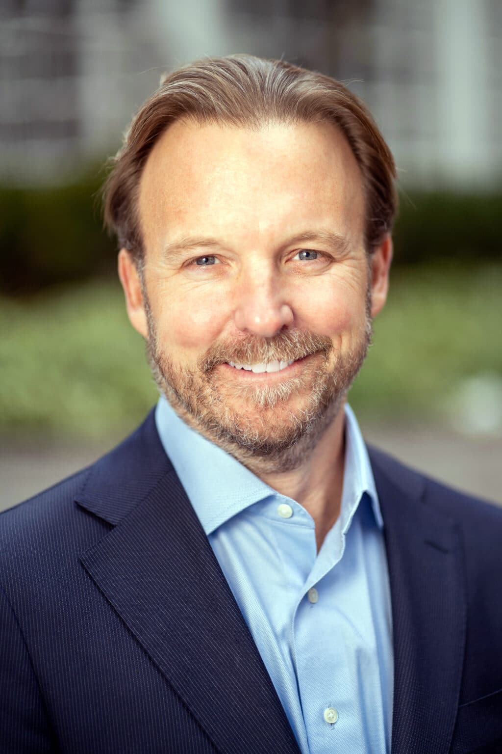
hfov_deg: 16.1
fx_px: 1778
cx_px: 251
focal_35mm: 85
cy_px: 377
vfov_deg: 23.9
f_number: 1.8
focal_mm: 85
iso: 320
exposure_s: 1/400
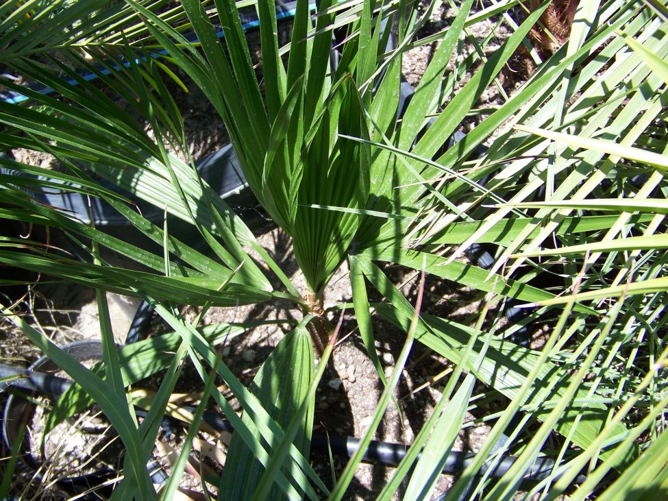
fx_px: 695
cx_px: 334
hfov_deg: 51.4
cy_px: 250
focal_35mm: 36
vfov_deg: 39.6
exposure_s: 1/400
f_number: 2.8
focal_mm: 5.85
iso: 64
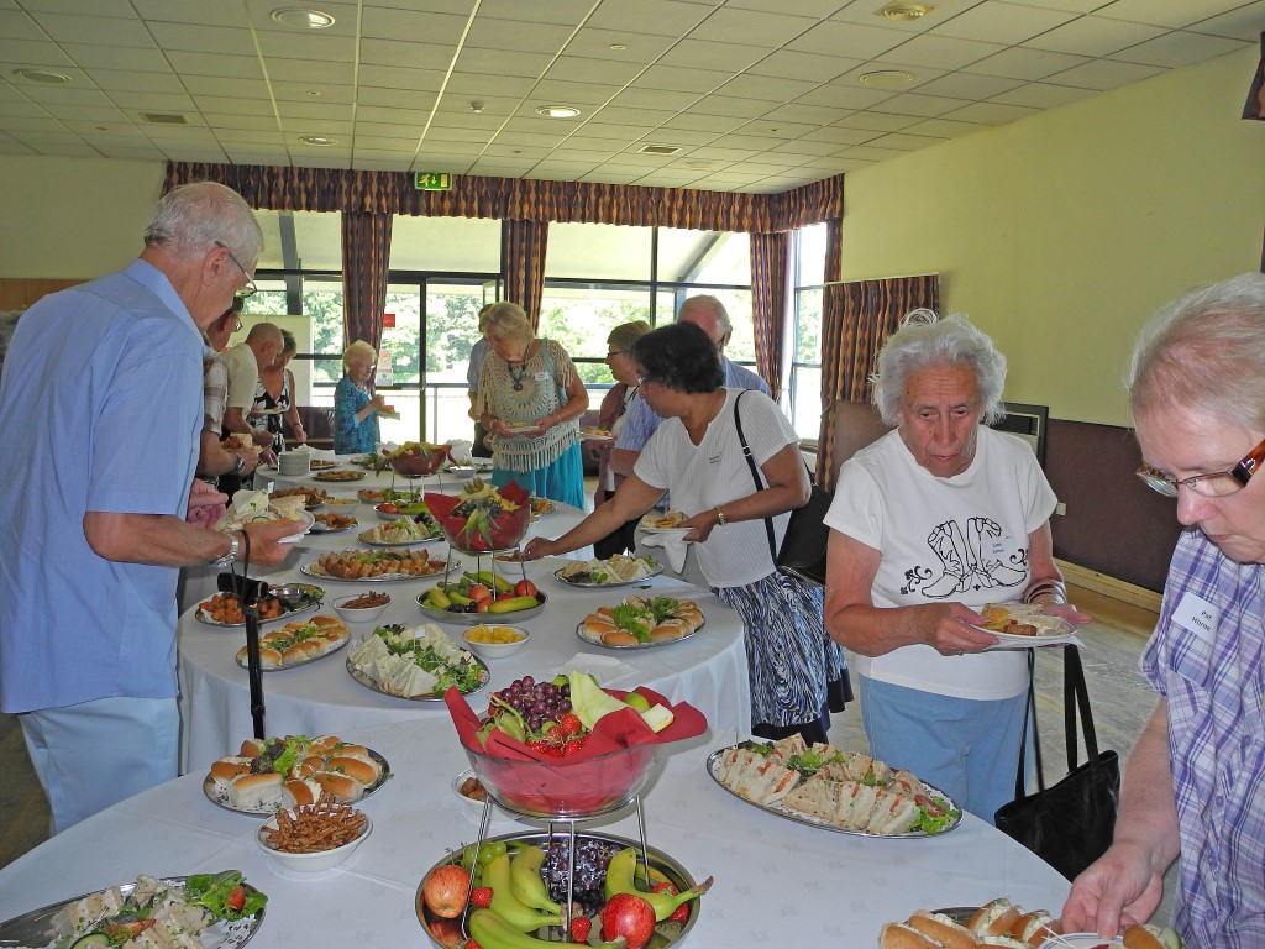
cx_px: 632
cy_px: 474
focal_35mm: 28
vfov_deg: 49.7
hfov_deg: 63.4
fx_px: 1023
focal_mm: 6
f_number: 2.8
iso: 100
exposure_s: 1/60
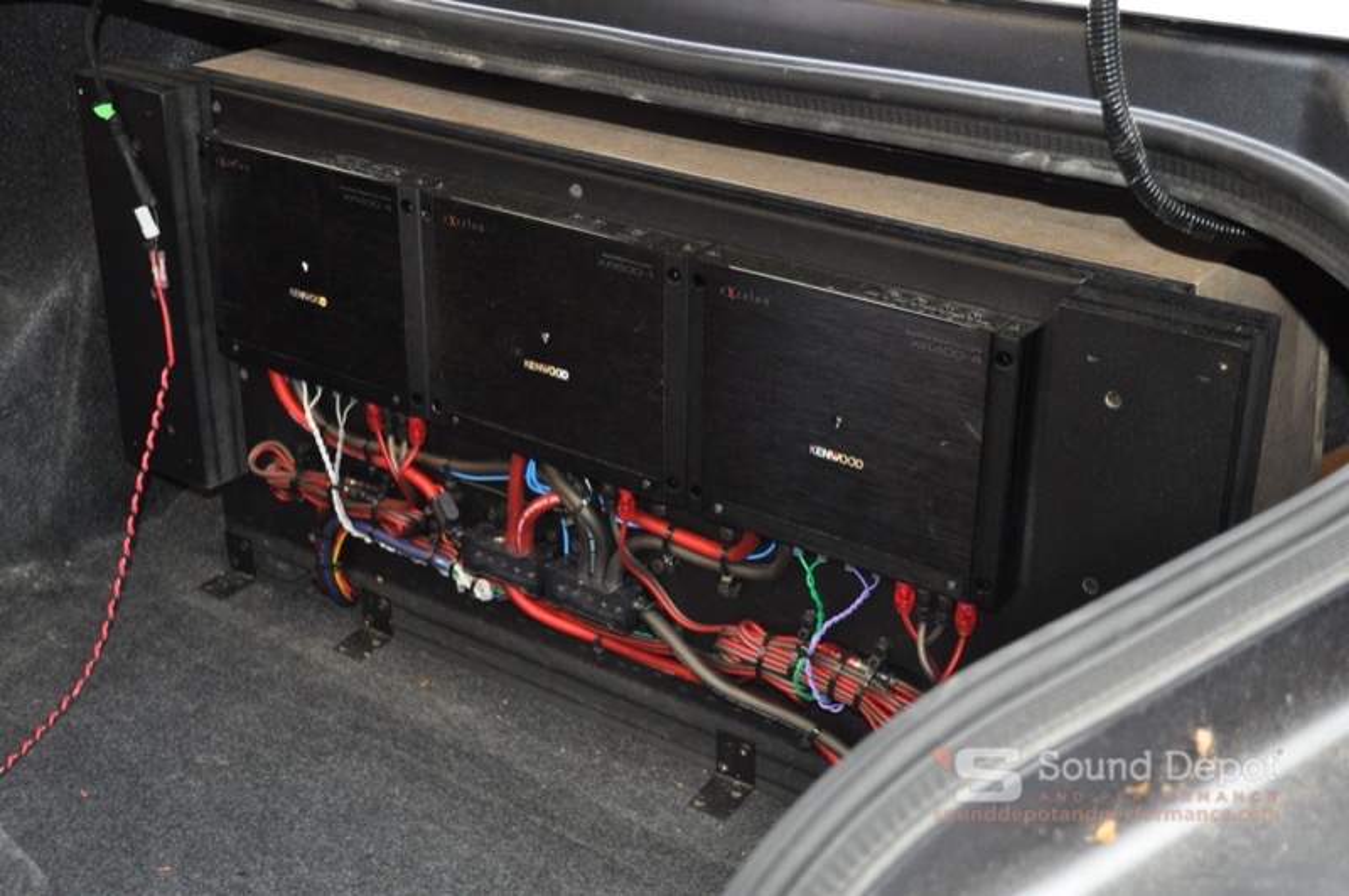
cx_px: 674
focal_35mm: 48
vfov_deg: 28.0
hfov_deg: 41.2
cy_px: 448
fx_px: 1796
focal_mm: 32
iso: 800
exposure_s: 1/60
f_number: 4.8
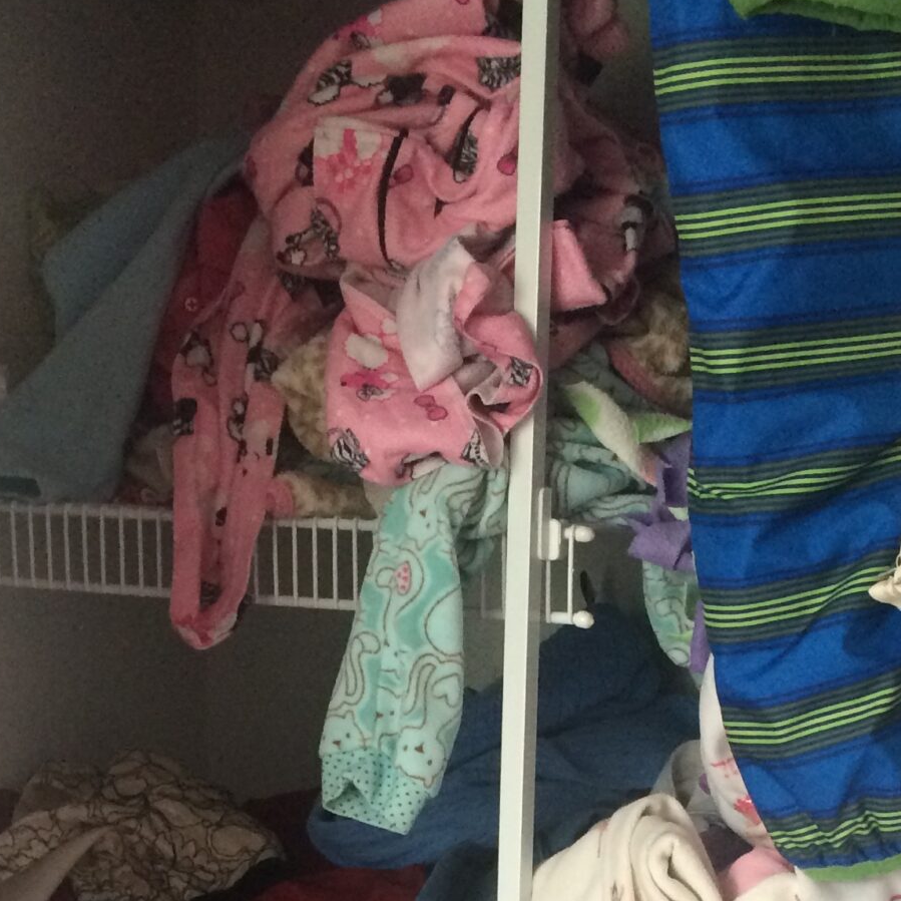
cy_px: 1014
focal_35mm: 73
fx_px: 2150
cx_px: 580
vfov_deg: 22.2
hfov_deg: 23.6
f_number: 2.2
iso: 160
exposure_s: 1/30
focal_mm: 4.15
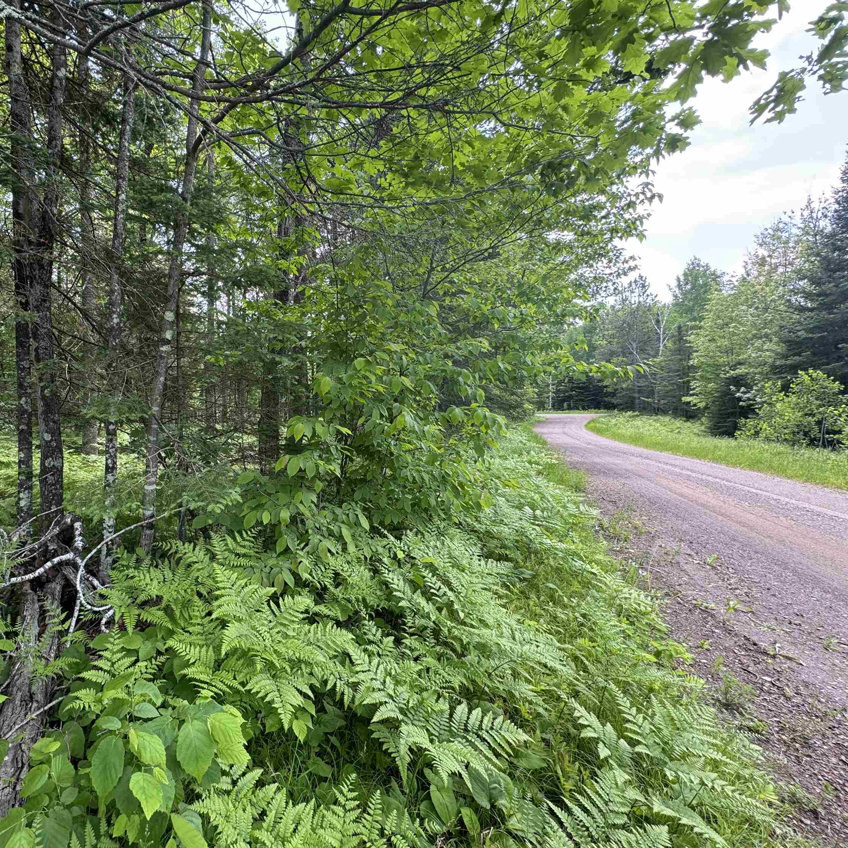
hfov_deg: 81.0
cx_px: 279
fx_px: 471
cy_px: 412
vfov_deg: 83.9
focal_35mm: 17
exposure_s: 1/99
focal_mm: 2.22
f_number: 2.2
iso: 50
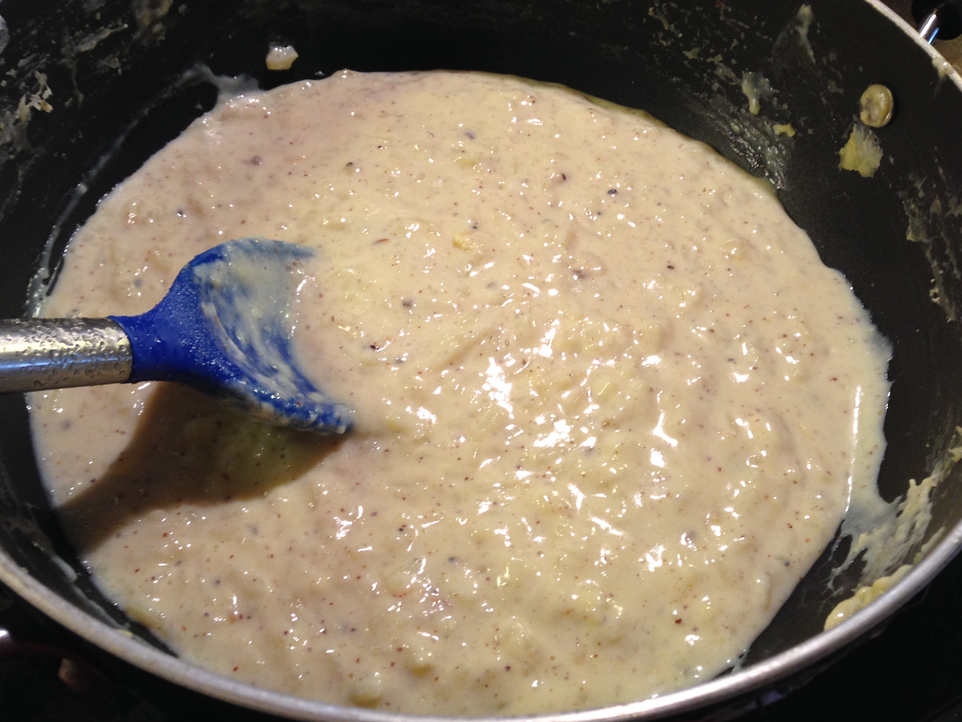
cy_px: 357
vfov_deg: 41.8
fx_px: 945
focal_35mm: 34
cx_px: 470
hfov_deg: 54.0
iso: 100
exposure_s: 1/20
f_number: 2.4
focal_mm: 4.12
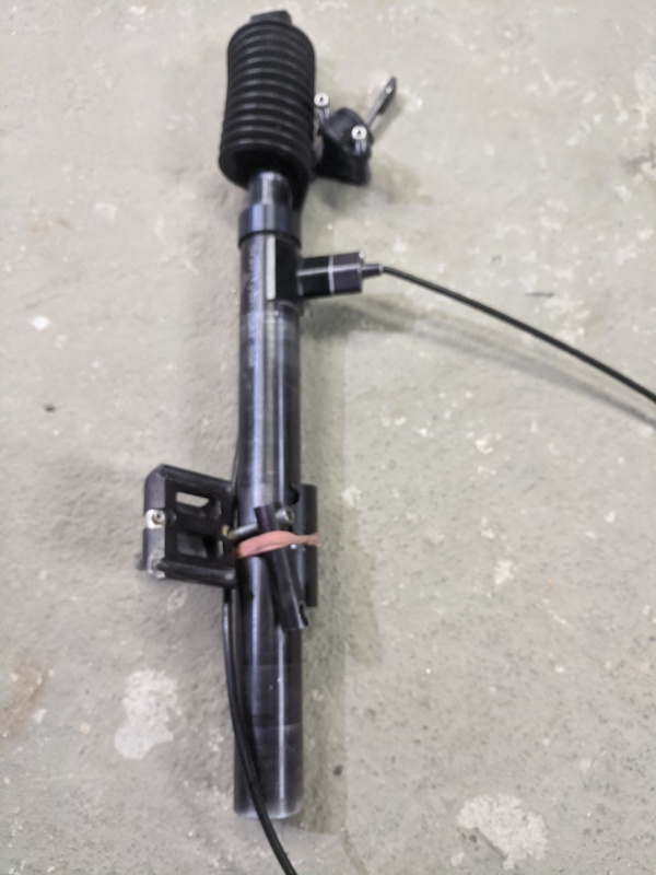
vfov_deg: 67.3
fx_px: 657
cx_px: 328
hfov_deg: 53.1
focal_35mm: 26
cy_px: 438
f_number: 2
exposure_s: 1/40
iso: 861
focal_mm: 4.67
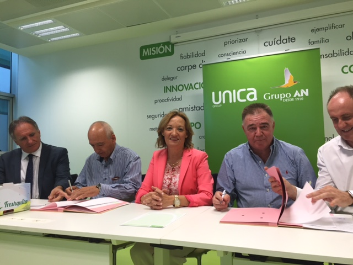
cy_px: 132
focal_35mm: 29
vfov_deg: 48.2
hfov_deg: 61.7
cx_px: 176
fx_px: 296
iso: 32
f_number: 2.2
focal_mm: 4.15
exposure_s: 1/33
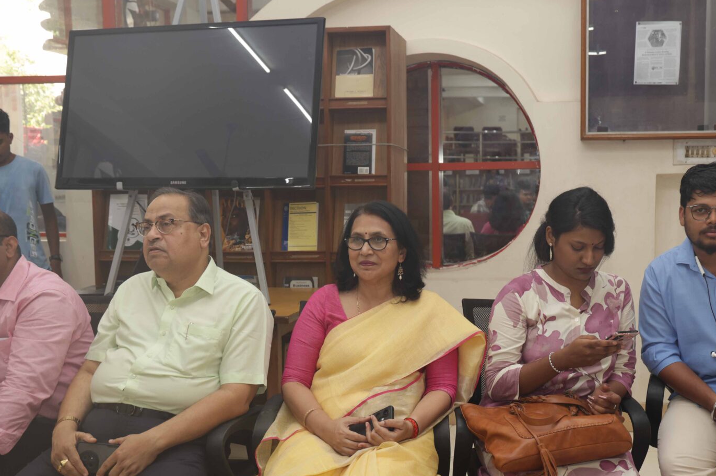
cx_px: 414
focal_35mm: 127
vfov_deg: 10.8
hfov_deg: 16.1
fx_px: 2524
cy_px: 285
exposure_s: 1/250
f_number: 1.8
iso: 640
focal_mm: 85
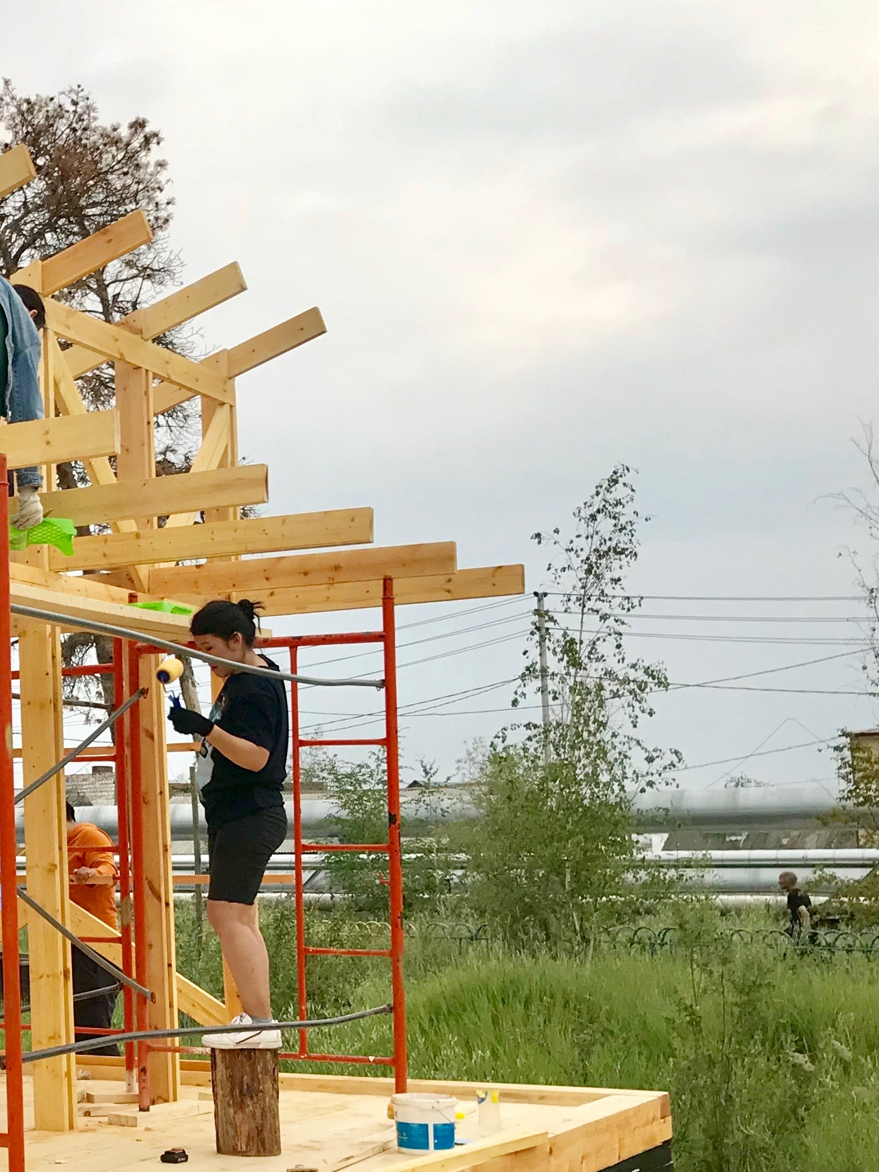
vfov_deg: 31.2
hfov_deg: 21.2
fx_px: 2099
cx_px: -297
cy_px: 660
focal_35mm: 62
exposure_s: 1/120
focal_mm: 3.99
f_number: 1.8
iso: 20
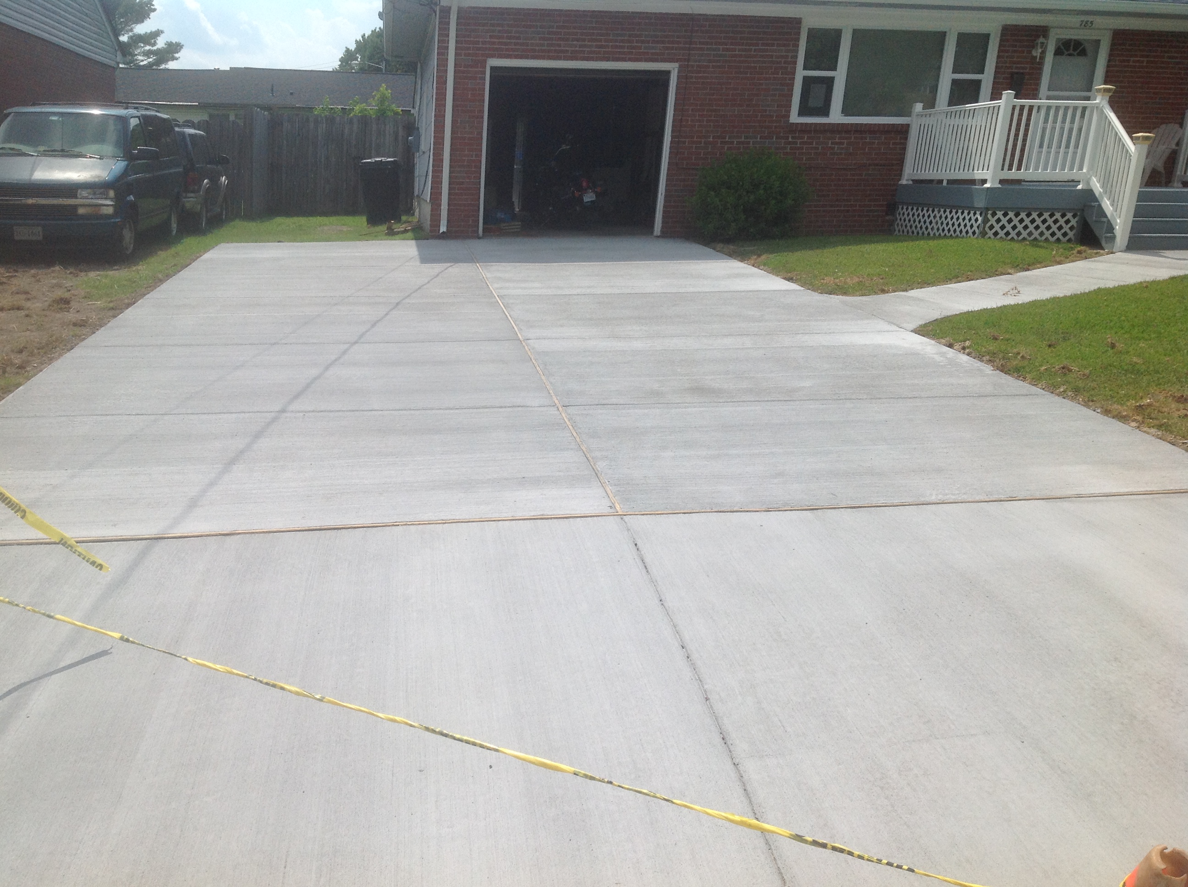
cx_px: 594
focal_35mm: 35
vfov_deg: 40.6
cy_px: 444
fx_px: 1199
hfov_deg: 52.7
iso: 50
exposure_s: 1/3030
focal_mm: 4.28
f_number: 2.4
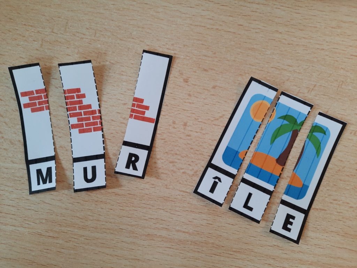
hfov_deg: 69.4
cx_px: 178
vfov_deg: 54.9
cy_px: 134
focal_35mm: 25
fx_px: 258
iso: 250
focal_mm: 4.6
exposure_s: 1/50
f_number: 2
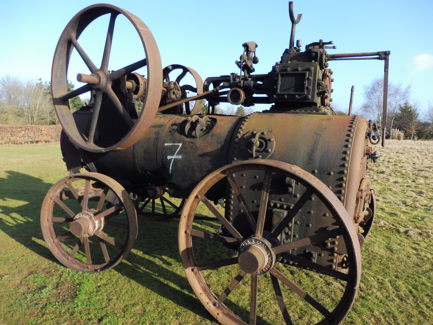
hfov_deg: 71.6
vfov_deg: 56.8
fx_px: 300
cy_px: 162
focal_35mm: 24
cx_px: 216
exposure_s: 1/500
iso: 100
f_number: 3.3
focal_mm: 4.3
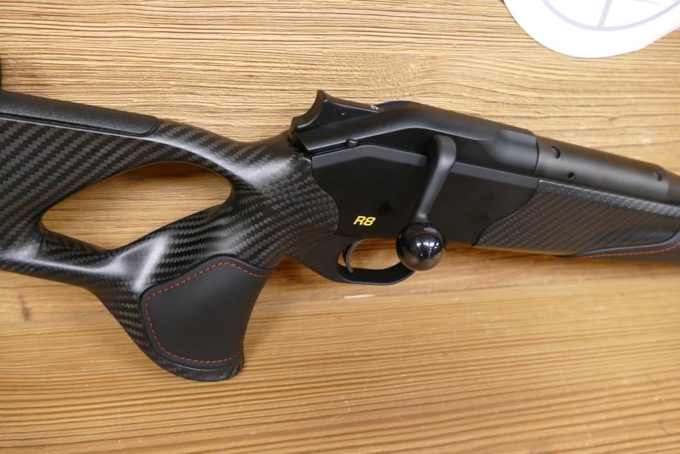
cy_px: 227
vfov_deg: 47.9
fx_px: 510
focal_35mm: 27
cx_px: 340
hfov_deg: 67.4
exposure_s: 1/80
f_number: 2.9
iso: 1000
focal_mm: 9.88
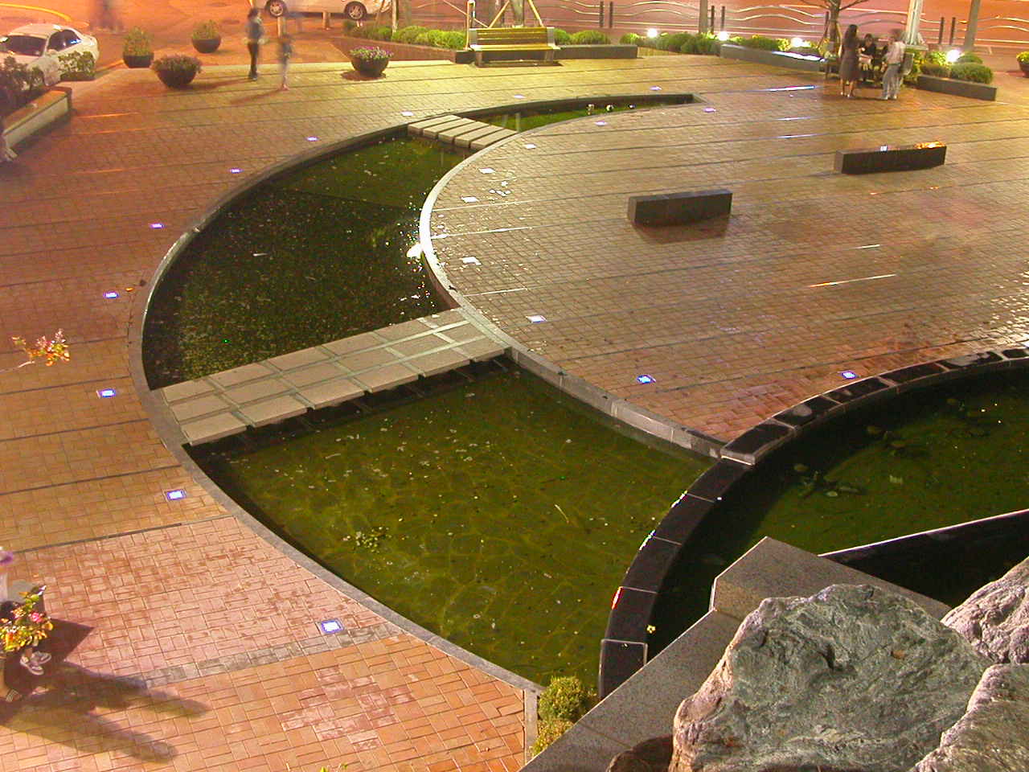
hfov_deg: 38.9
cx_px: 514
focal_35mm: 49
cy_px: 386
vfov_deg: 29.7
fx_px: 1457
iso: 400
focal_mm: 7.5
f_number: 3.2
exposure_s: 1/1.6
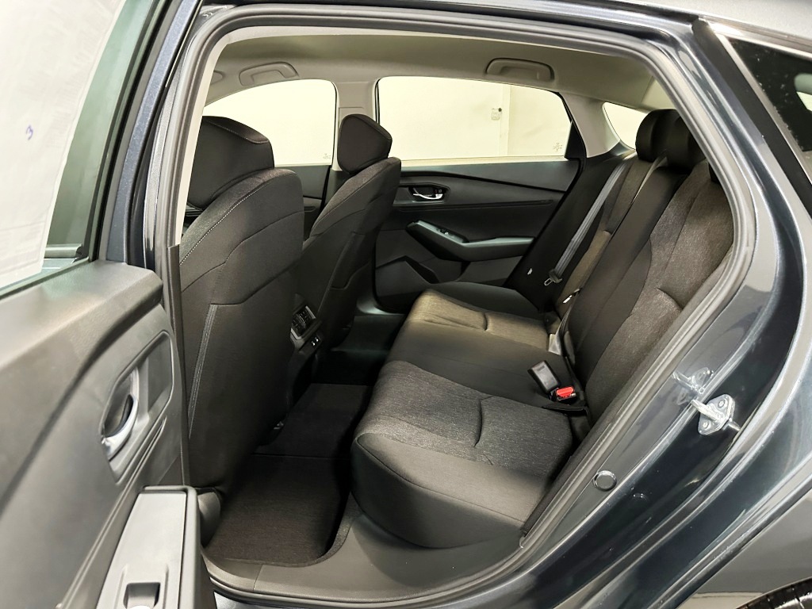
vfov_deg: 56.8
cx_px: 406
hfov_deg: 71.6
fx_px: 563
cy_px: 304
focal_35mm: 24
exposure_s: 1/30
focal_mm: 6.86
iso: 1000
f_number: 1.78
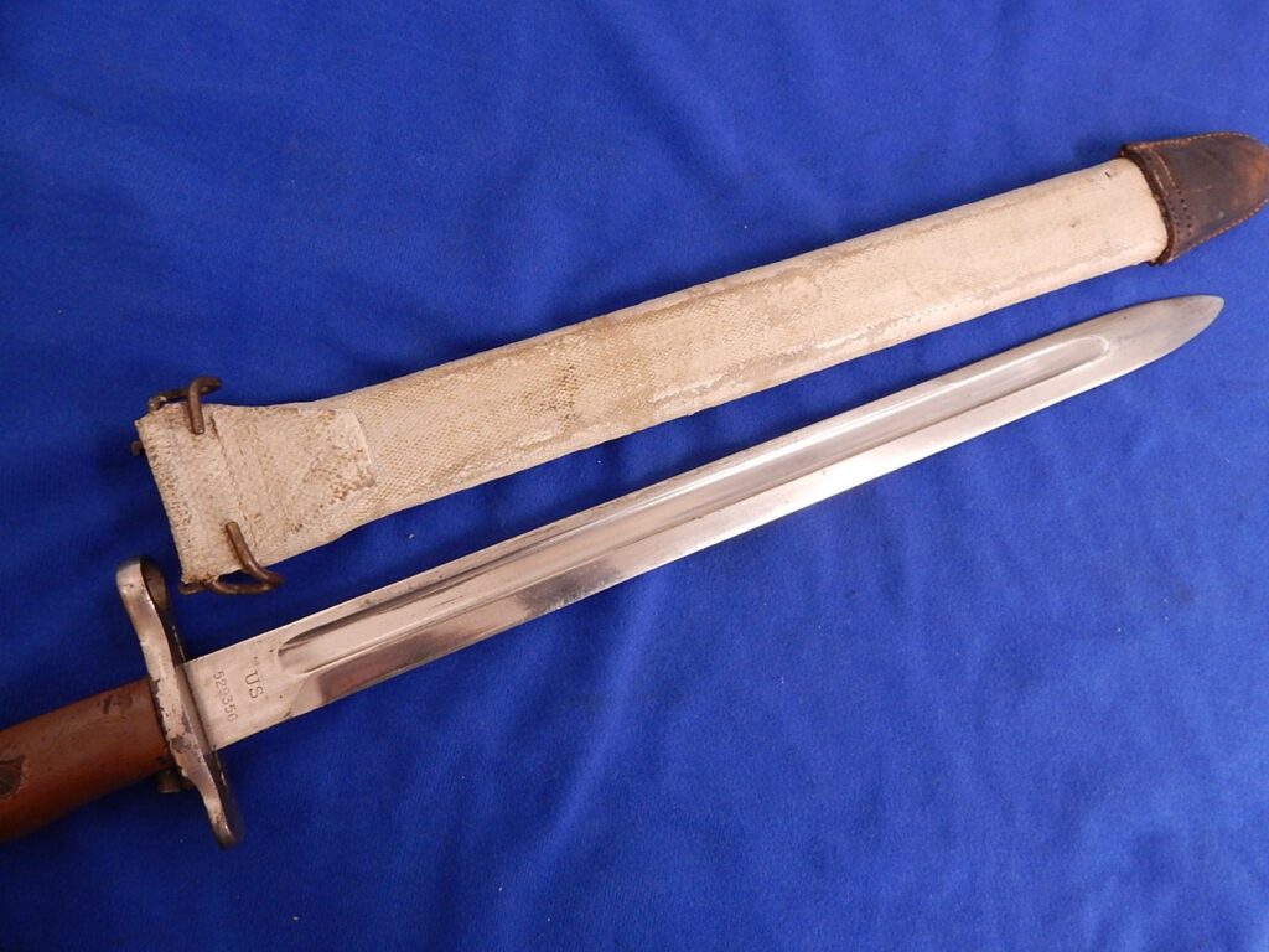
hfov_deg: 76.4
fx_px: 807
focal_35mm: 22
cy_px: 476
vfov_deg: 61.1
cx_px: 634
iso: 400
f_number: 3
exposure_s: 1/25
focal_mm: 4
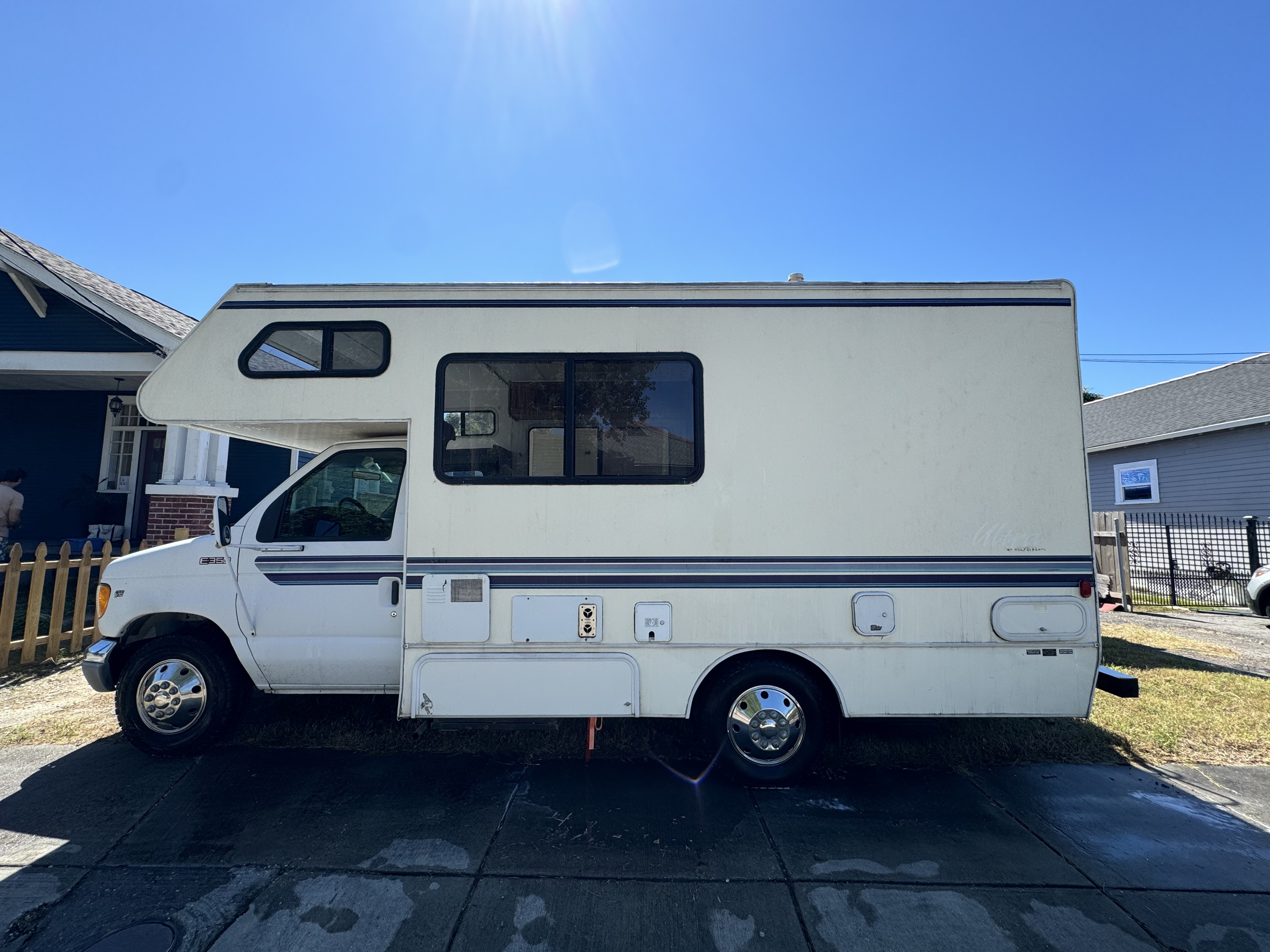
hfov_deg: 102.1
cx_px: 635
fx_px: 514
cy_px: 476
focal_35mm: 14
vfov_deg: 85.7
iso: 40
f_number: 2.2
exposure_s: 1/1048
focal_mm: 2.22
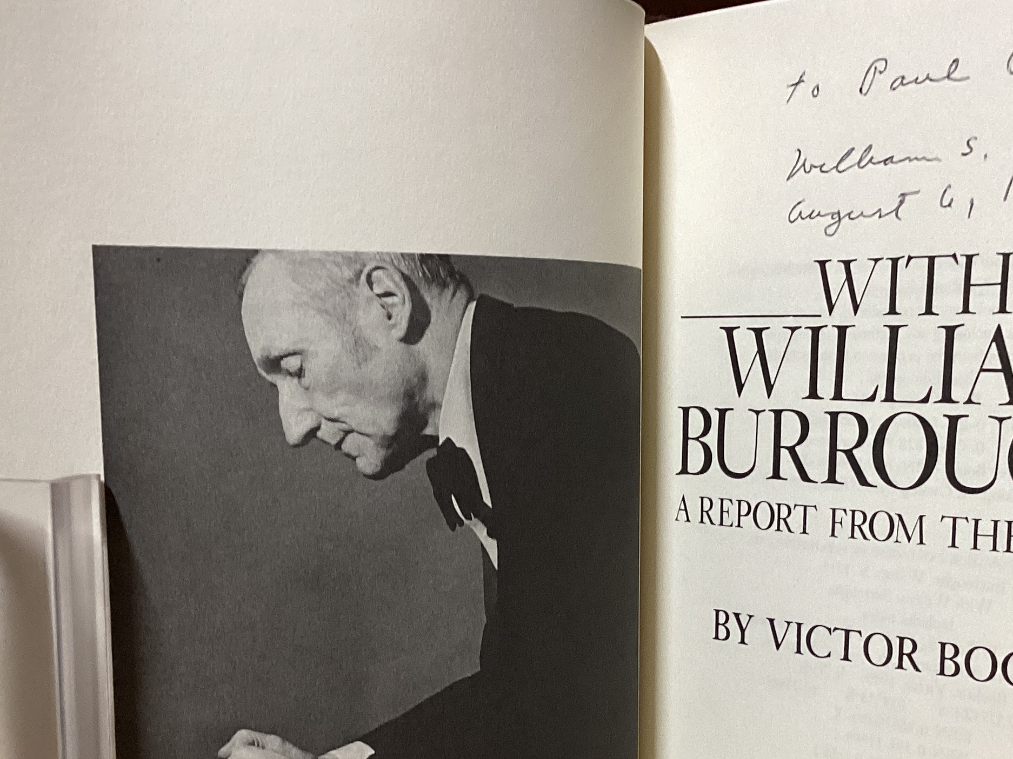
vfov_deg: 26.6
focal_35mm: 54
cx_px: 621
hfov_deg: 35.4
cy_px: 593
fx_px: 1580
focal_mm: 3.3
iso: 200
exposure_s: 1/60
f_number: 2.4
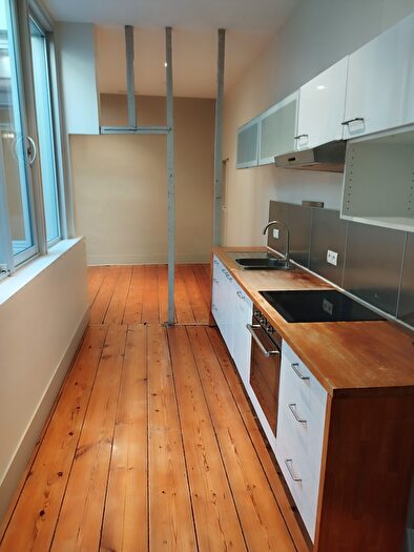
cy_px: 276
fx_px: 383
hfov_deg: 56.8
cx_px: 207
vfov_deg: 71.6
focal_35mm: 24
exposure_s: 1/33.3
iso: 820
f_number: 1.89
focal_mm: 5.89
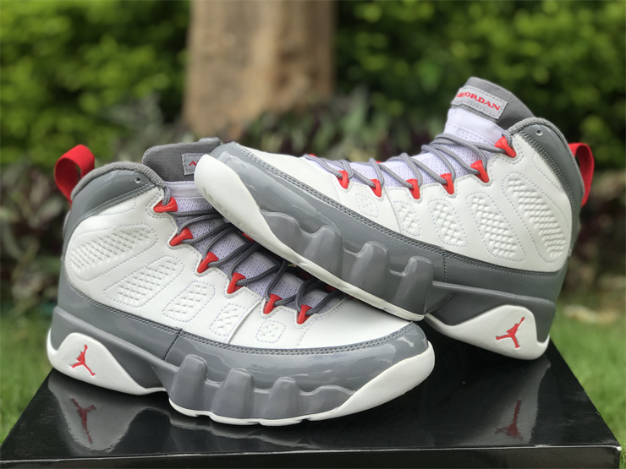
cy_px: 234
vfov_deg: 25.7
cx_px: 313
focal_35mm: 57
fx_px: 1031
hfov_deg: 33.8
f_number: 2.8
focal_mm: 6.6
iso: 20
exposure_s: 1/158
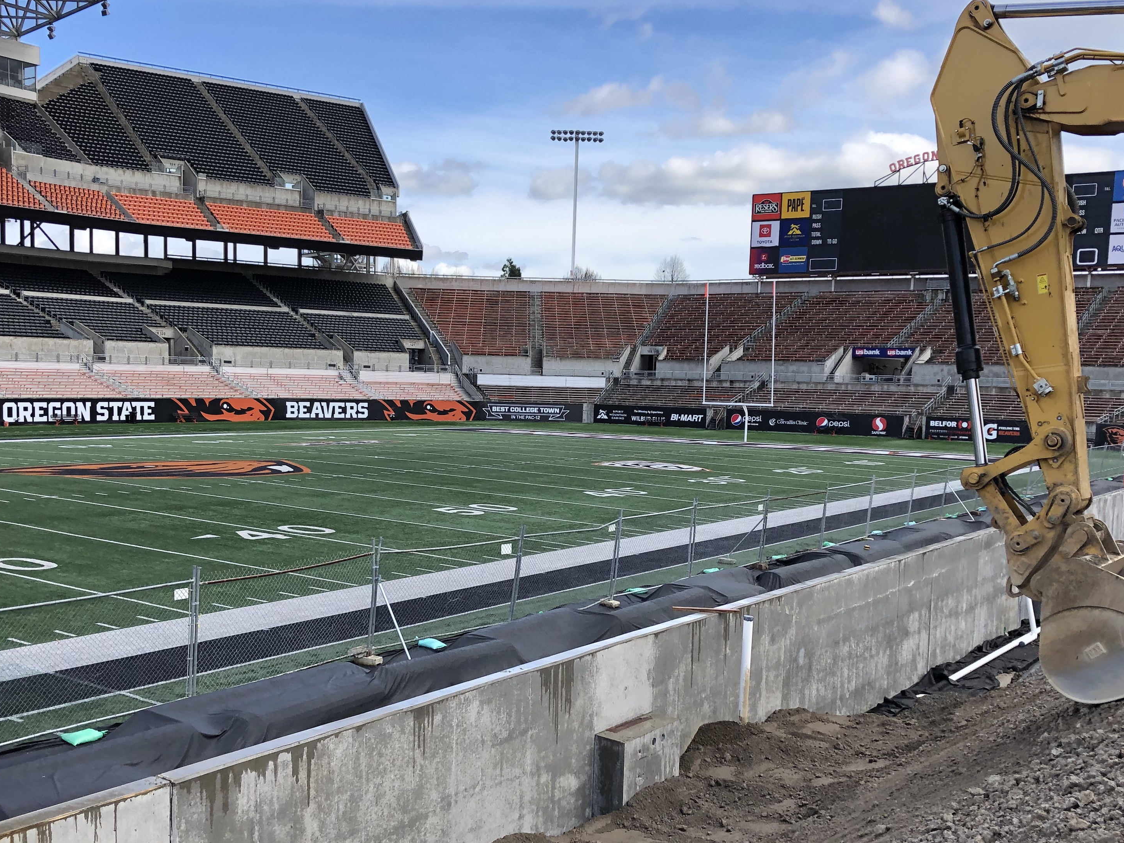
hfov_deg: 47.8
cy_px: 506
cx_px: 523
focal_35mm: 39
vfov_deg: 36.7
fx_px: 1266
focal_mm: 3.99
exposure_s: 1/750
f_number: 1.8
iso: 20
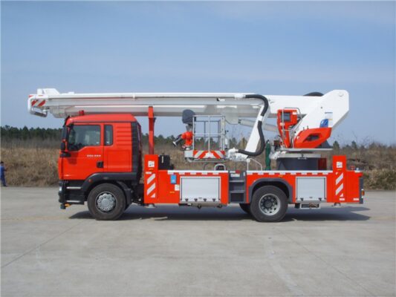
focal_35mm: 39
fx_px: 446
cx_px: 198
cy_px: 148
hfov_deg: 47.9
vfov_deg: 36.8
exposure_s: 1/500
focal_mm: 6.6
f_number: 6.3
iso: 50
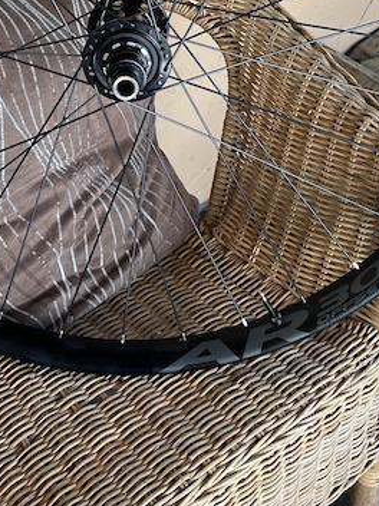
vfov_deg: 30.1
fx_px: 863
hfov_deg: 24.7
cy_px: -17
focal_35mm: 59
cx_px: 136
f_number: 1.6
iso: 80
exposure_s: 1/122
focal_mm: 5.1
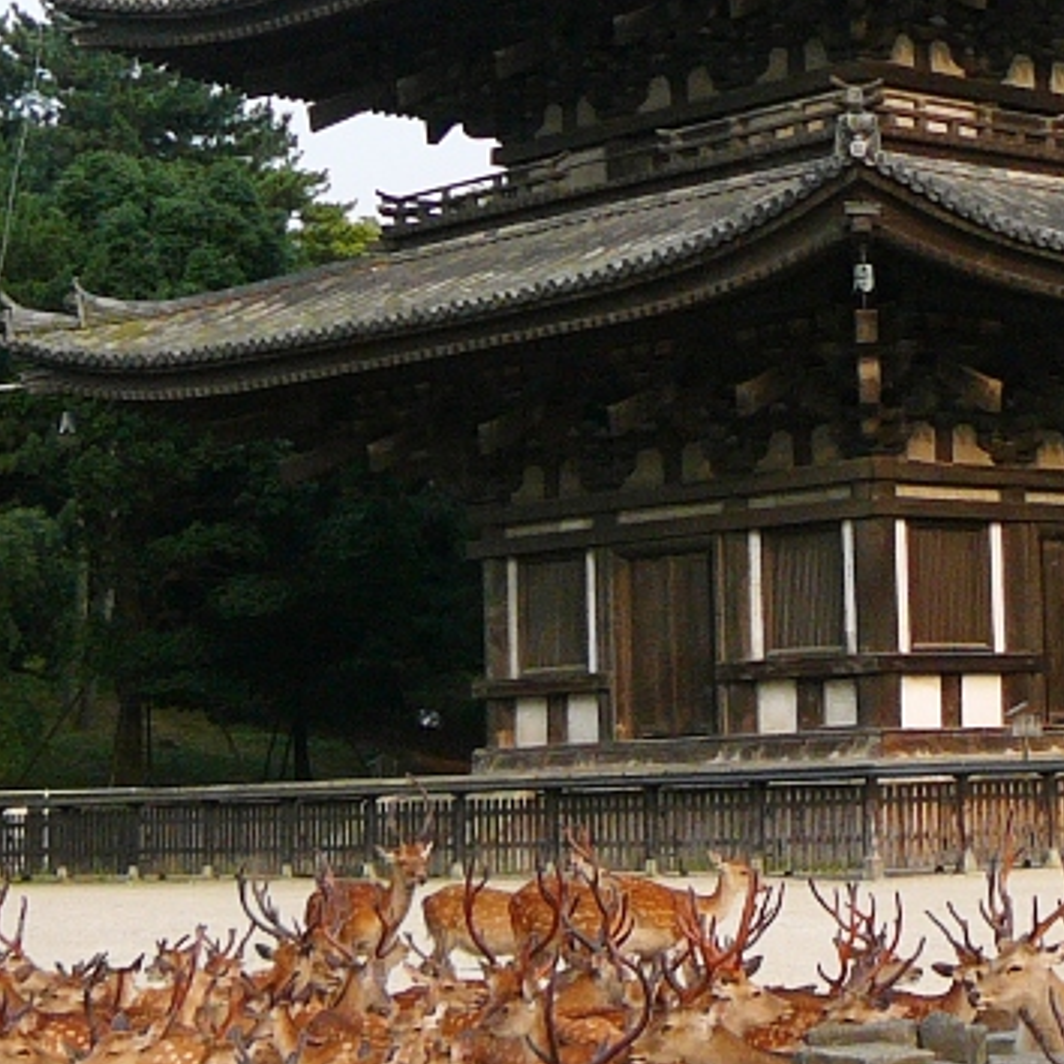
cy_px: 622
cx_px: 700
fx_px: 1947
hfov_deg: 30.4
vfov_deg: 30.5
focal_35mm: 56
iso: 80
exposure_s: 1/250
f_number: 2.8
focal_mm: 5.2
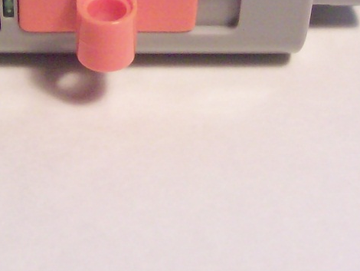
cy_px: -78
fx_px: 1020
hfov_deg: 19.8
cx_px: 73
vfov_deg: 14.5
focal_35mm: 98
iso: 116
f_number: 2.7
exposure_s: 1/64
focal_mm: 6
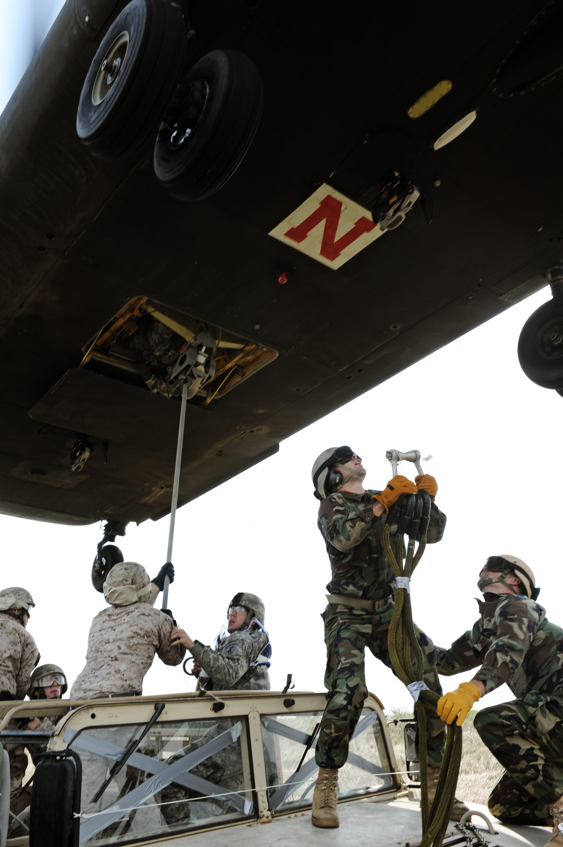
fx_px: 752
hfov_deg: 41.1
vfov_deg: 58.7
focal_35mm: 32
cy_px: 424
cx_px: 282
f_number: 13
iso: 200
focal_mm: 32
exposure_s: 1/100
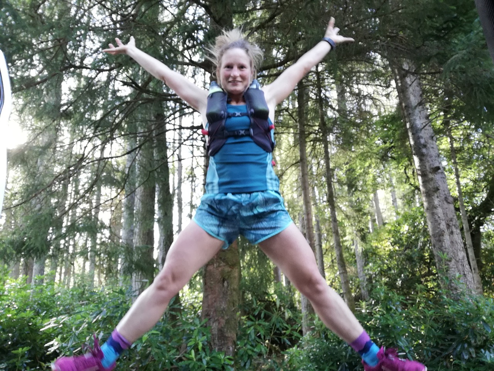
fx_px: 385
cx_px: 247
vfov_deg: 51.4
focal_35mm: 27
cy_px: 186
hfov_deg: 65.3
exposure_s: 1/100
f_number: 2
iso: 64
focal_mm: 3.6
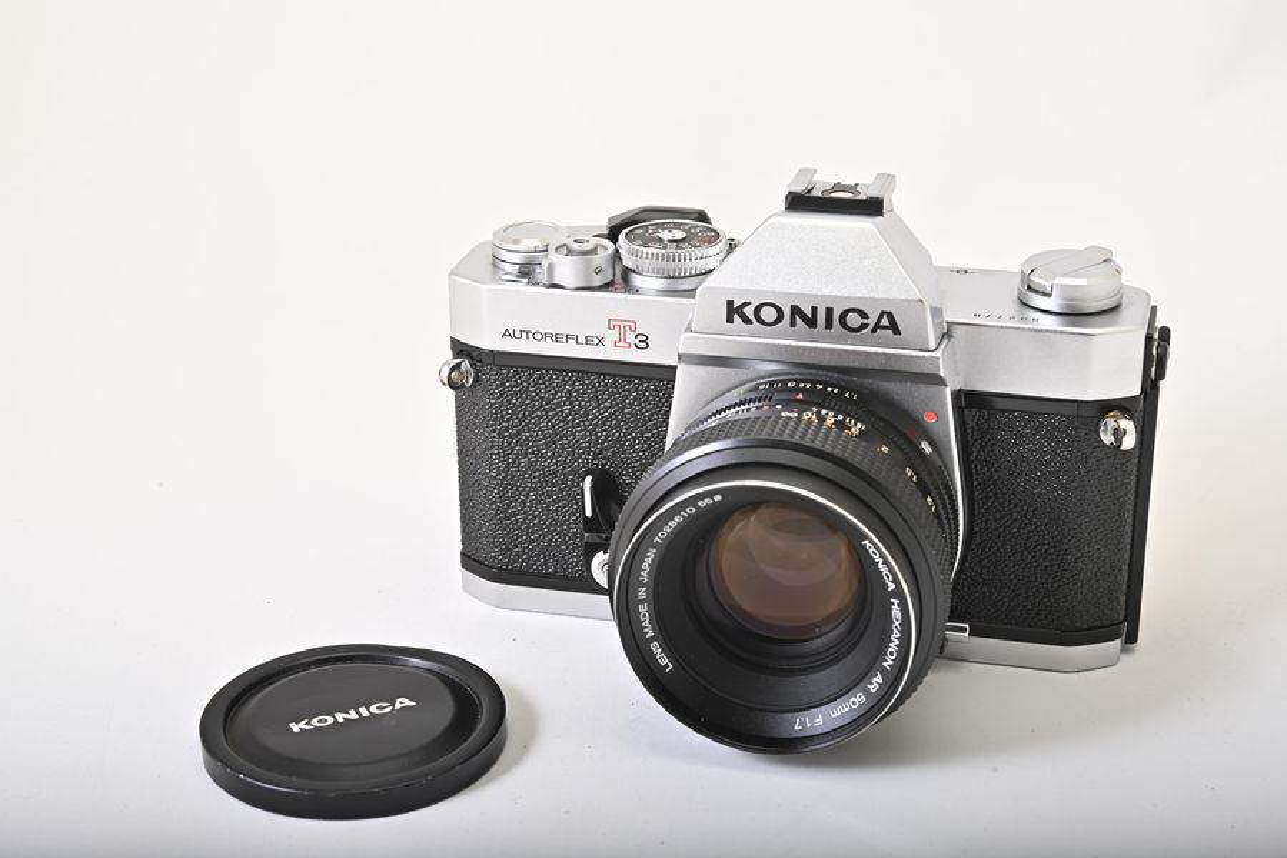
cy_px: 429
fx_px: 2145
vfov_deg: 22.6
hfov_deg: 33.4
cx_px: 644
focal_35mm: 60
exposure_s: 1/200
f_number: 16
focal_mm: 60
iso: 100
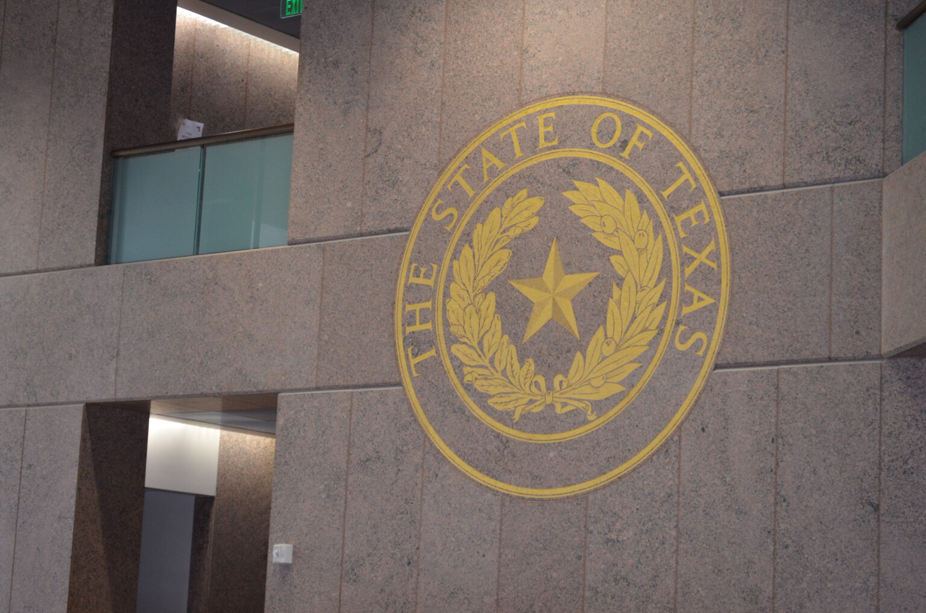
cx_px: 463
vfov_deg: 16.5
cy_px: 306
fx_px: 2117
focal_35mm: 82
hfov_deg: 24.7
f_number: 5.6
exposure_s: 1/60
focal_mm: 55
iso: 1250
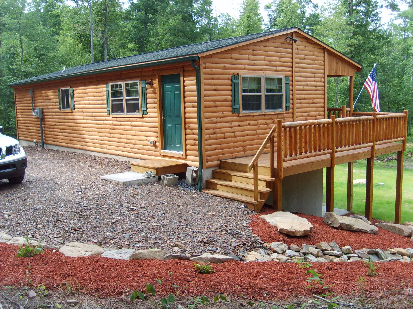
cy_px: 154
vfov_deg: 40.7
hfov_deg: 52.6
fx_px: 418
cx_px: 206
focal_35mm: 35
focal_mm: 5.8
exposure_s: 1/180
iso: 50
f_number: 2.8
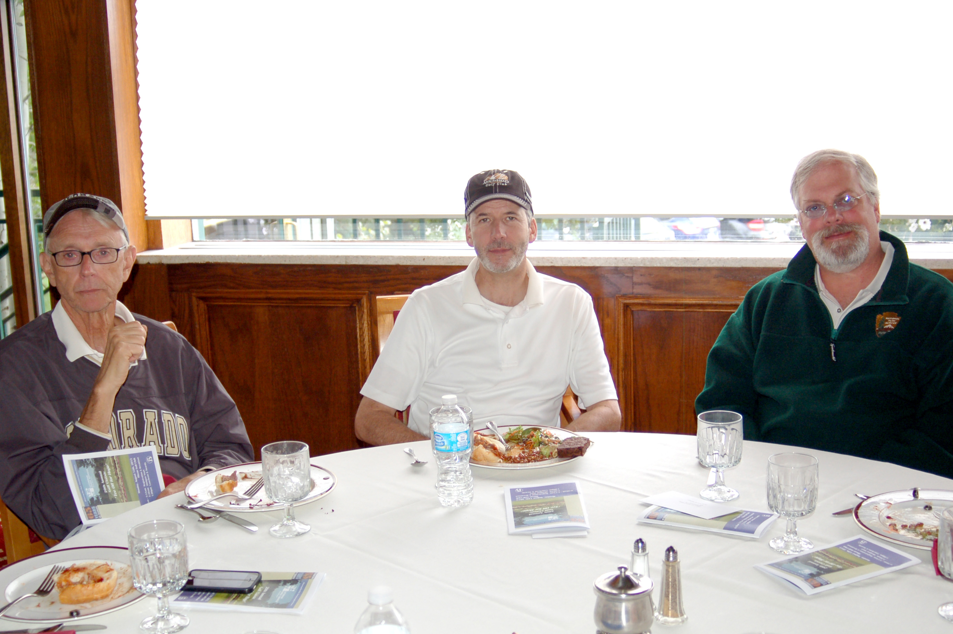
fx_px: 1217
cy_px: 315
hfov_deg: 42.8
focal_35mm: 46
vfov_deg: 29.2
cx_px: 476
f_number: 3.3
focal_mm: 28
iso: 200
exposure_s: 1/125
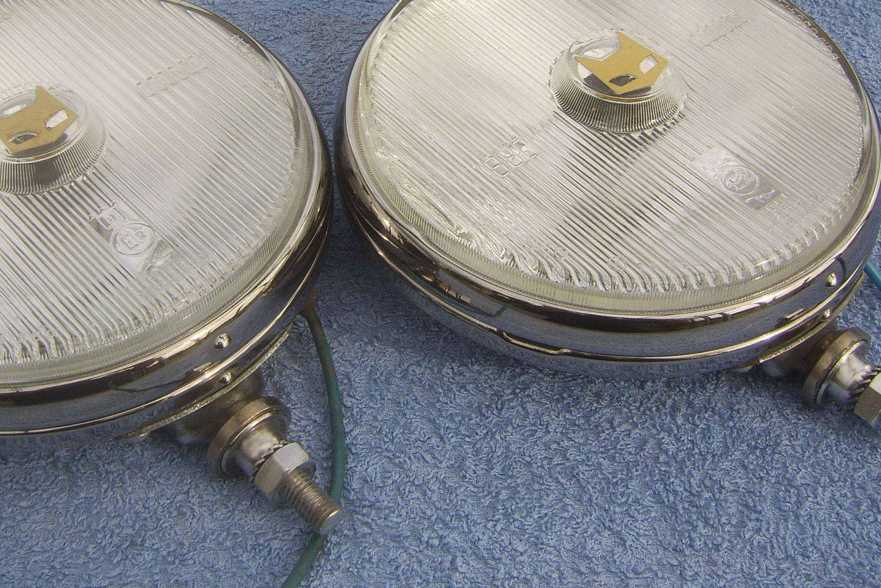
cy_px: 127
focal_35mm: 57
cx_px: 393
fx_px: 1395
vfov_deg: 23.5
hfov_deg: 35.0
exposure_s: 1/160
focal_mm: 7.8
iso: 50
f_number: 6.4
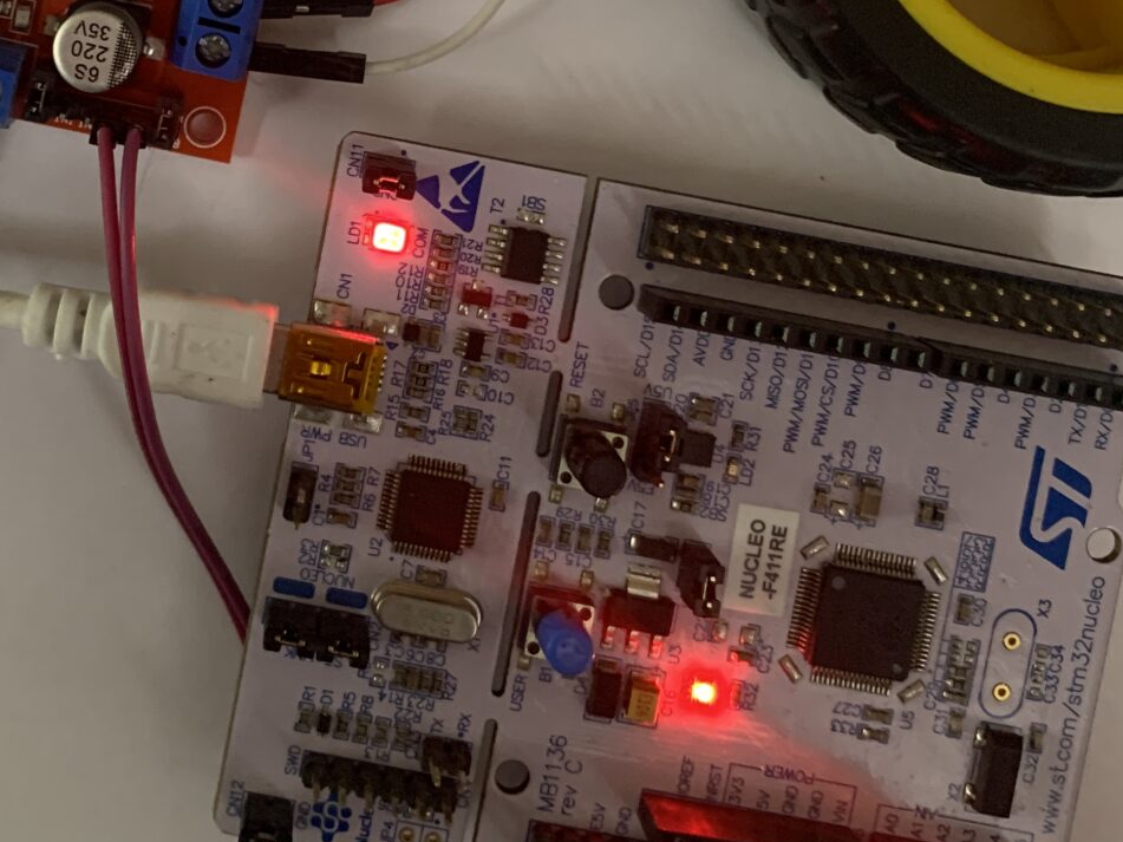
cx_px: 302
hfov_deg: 33.8
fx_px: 1817
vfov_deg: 25.3
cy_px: 74
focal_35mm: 56
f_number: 1.8
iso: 400
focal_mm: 4.25
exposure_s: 1/33
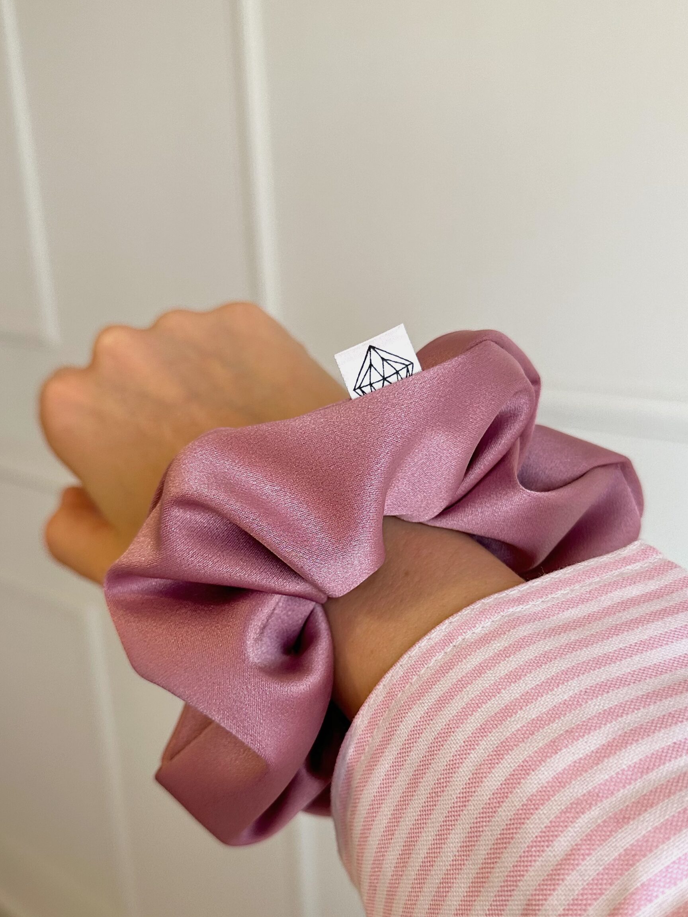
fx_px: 928
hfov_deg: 40.7
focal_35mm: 35
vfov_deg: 52.2
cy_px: 558
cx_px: 374
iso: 125
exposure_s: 1/121
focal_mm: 6.86
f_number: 1.78
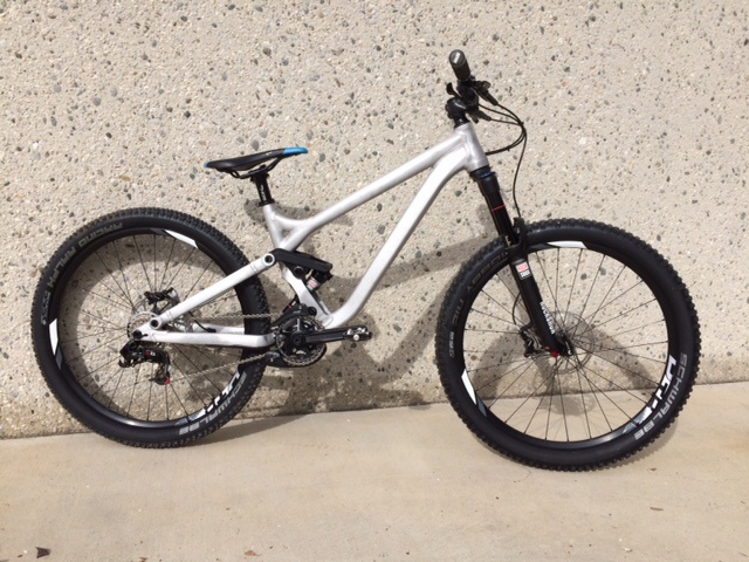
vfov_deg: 48.2
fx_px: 627
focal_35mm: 29
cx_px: 374
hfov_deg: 61.7
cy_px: 281
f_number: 2.2
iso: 32
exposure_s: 1/2160
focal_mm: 4.15
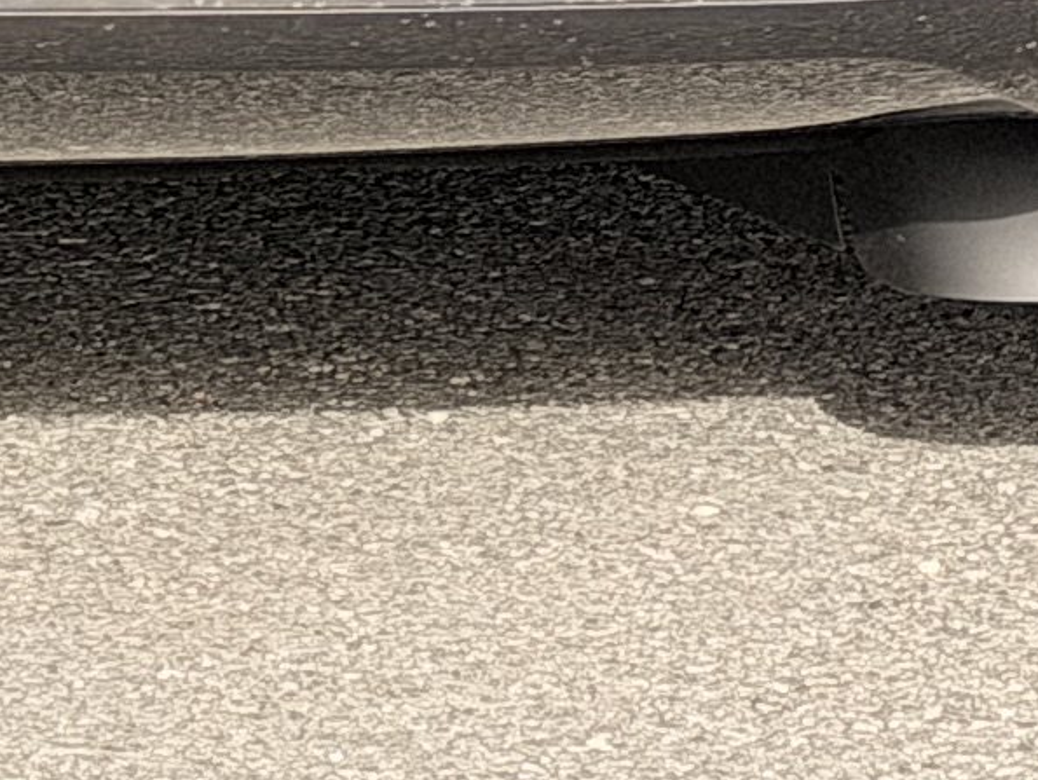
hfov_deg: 6.1
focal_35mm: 325
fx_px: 9751
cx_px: -279
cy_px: -1256
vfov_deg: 4.5
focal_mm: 6.76
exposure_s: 1/4329
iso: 64
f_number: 1.78
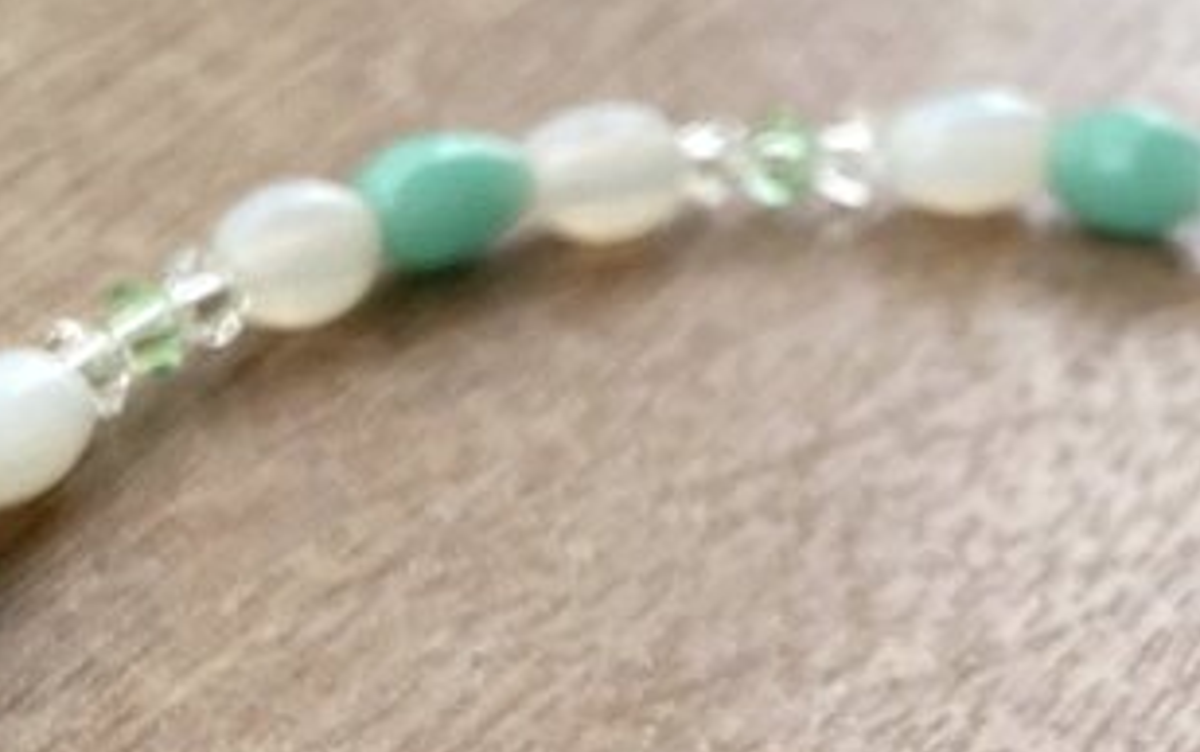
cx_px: 830
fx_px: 1800
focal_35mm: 55
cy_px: 709
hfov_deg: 36.4
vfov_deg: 22.9
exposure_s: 1/127
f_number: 1.8
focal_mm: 4.25
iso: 32
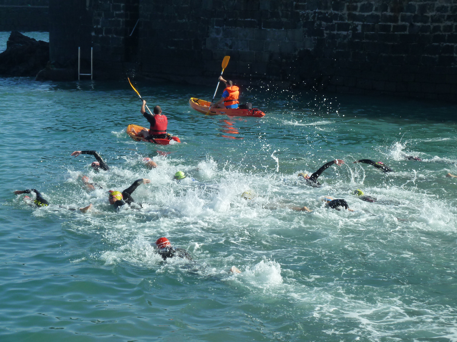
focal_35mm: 111
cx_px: 228
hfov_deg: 17.7
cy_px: 171
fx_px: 1465
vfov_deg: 13.3
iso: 125
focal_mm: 18.2
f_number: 4.4
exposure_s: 1/400
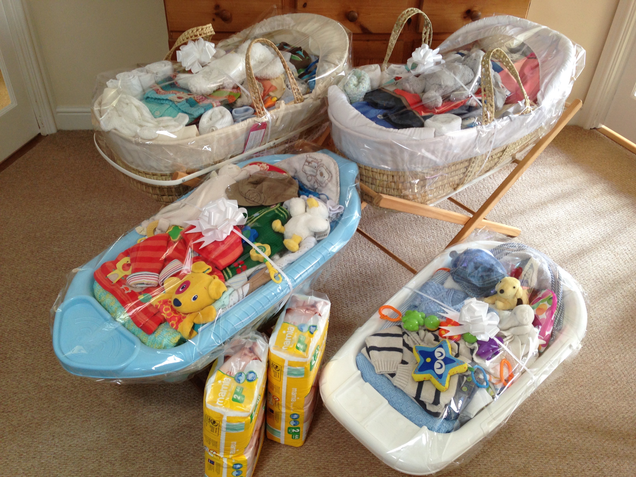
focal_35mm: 33
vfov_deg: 42.9
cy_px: 238
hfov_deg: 55.4
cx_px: 318
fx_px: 606
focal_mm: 4.12
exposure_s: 1/20
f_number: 2.4
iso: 64
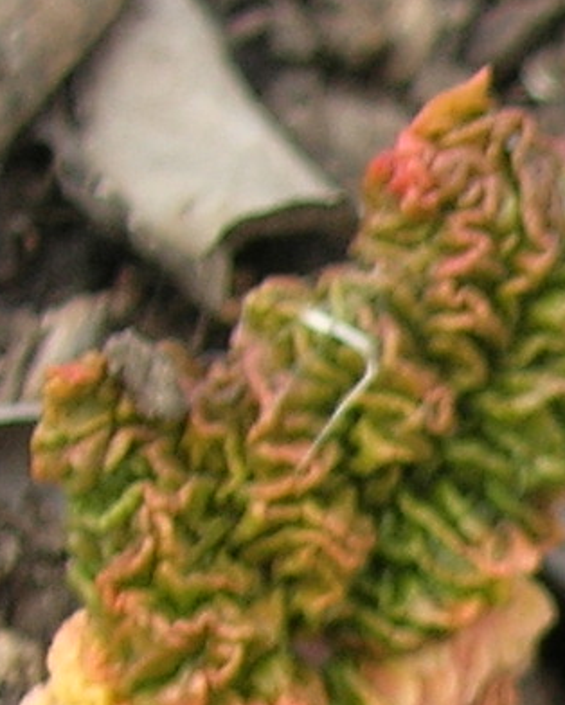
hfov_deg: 6.0
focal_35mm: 245
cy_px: 1513
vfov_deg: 7.5
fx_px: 5117
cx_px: 1488
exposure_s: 1/162
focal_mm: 7.8
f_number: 2.8
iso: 64
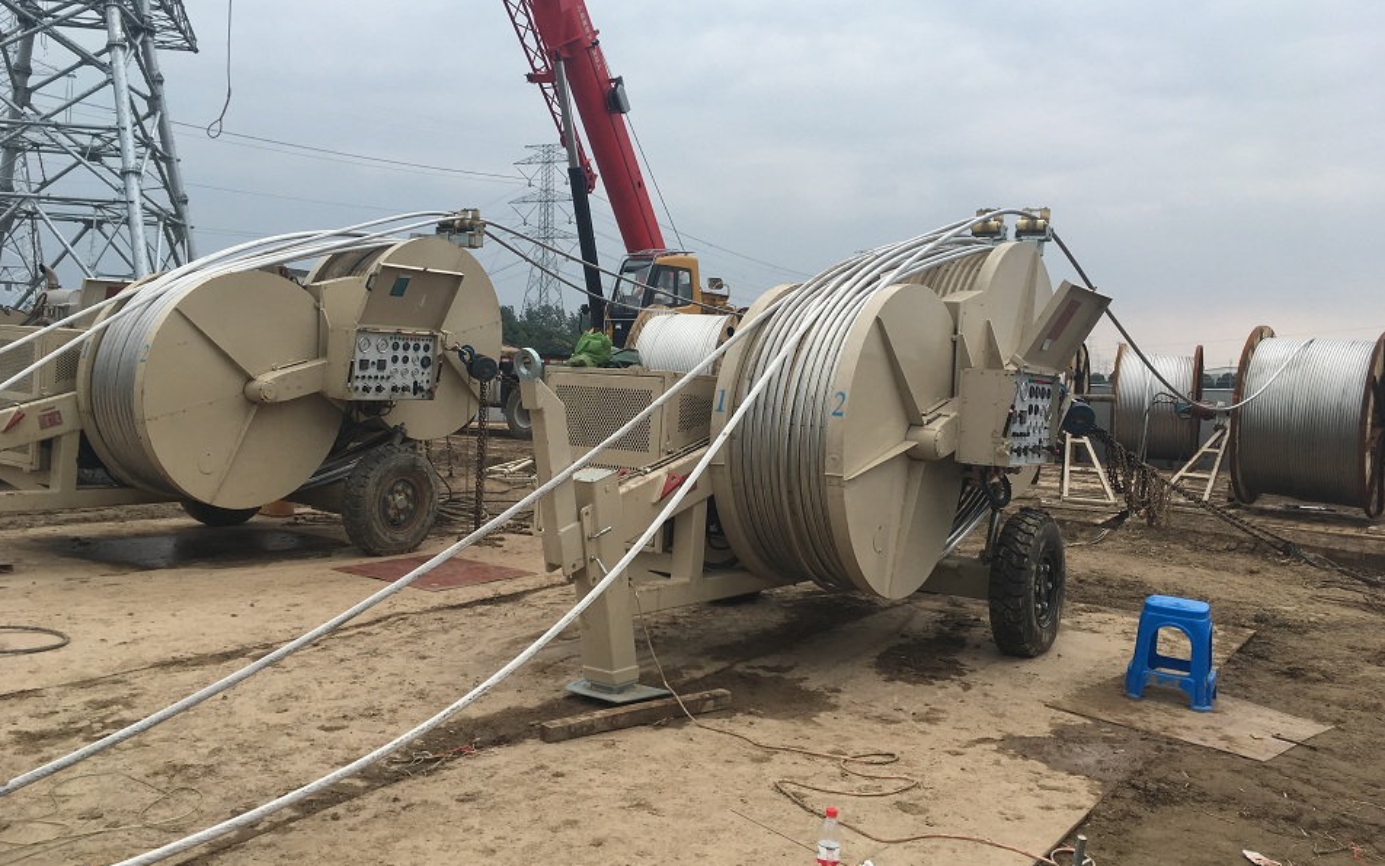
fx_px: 1170
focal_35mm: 31
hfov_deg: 61.2
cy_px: 397
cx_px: 690
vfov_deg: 40.6
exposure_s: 1/1166
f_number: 2.2
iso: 25
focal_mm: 4.15
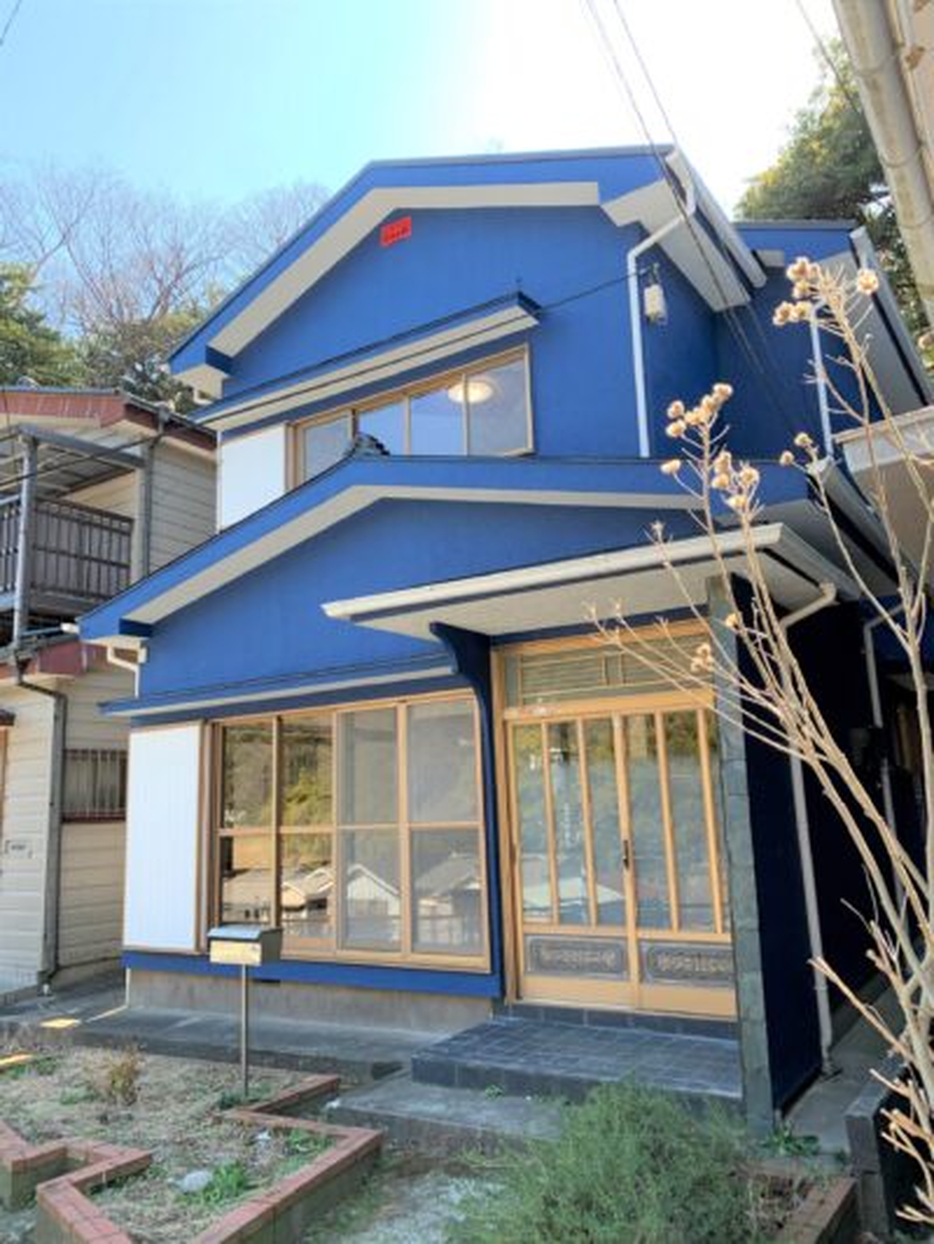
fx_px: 935
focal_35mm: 26
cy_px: 622
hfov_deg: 53.1
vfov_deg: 67.3
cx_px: 467
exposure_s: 1/260
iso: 25
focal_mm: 4.25
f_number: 1.8
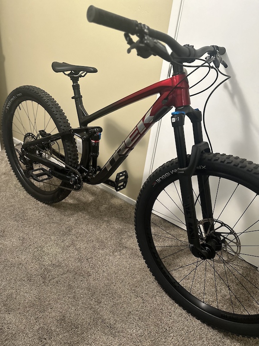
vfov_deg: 71.6
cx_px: 130
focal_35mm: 24
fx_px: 239
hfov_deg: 56.8
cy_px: 173
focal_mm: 6.86
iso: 500
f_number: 1.78
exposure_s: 1/60
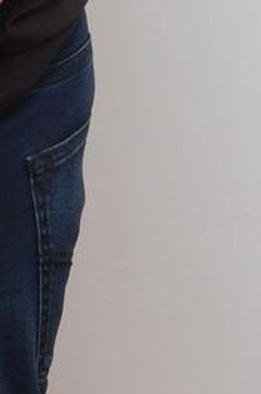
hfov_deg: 4.9
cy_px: -397
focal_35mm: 274
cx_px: -239
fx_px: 2995
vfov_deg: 7.3
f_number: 8
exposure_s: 1/125
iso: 2500
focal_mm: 45
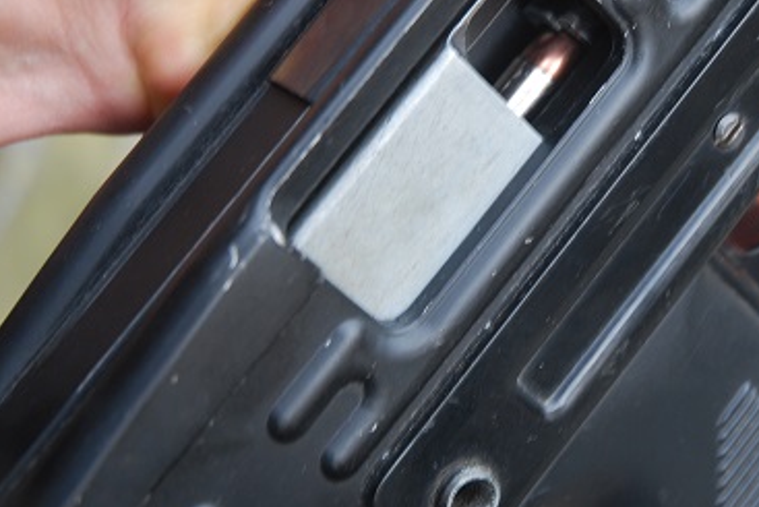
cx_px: 517
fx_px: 2278
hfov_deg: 18.9
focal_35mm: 108
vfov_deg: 12.7
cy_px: 148
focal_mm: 44
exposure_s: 1/30
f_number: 4.5
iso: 200
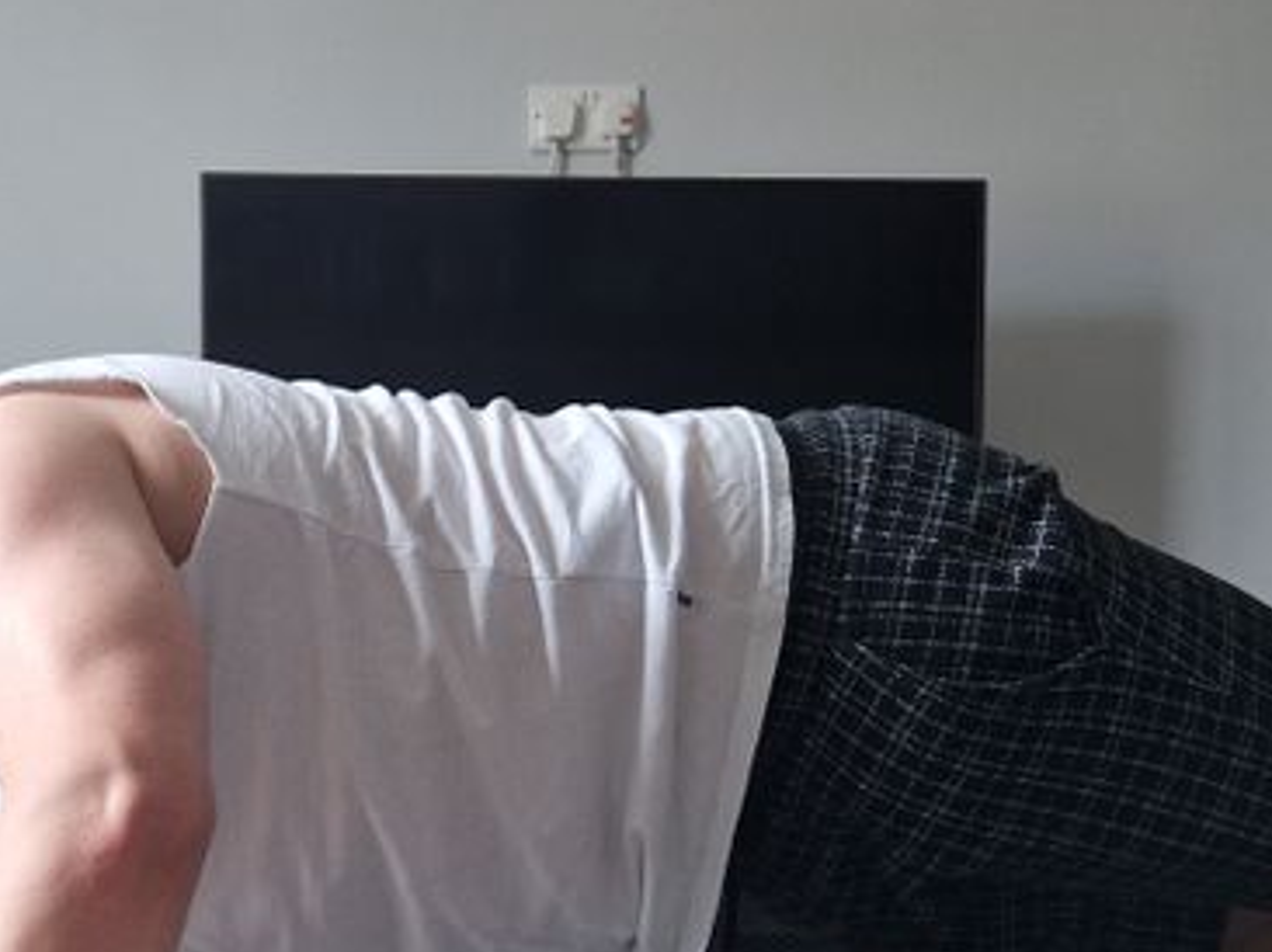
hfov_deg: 30.8
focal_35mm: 61
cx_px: 233
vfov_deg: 22.7
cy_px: 1021
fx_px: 2240
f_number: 1.8
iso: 100
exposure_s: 1/50
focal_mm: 5.4
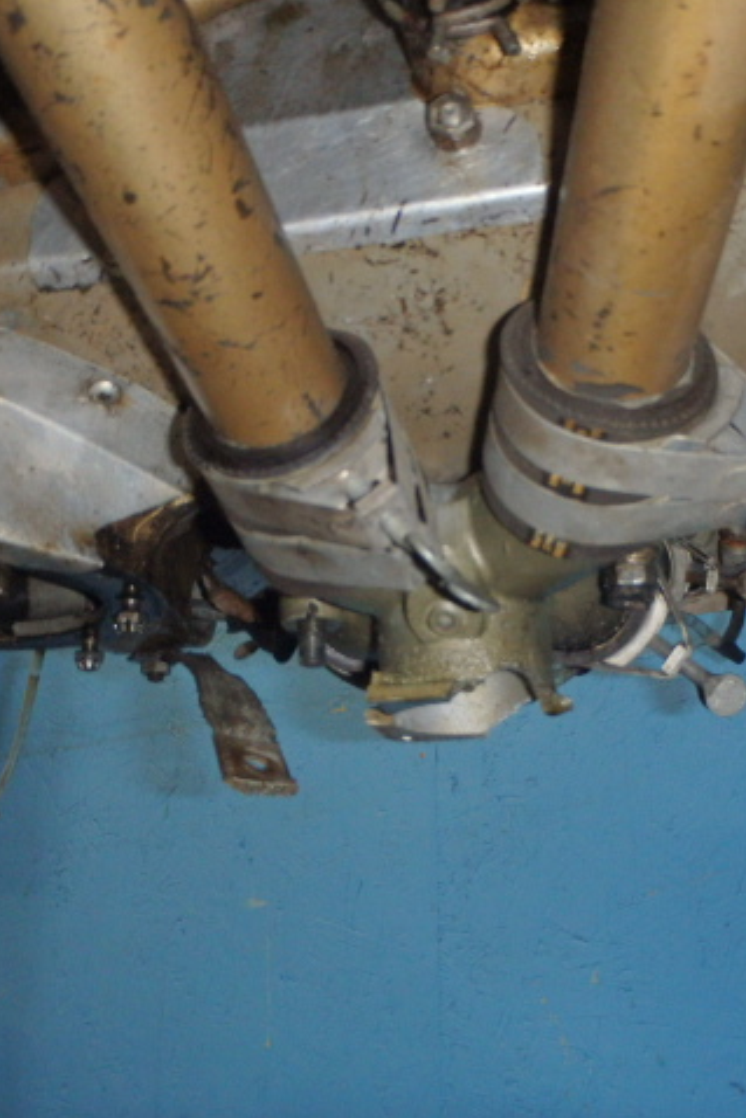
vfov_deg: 49.5
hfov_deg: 34.2
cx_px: 430
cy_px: 559
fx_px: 1211
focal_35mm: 39
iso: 400
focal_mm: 5
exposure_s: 1/30
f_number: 3.9
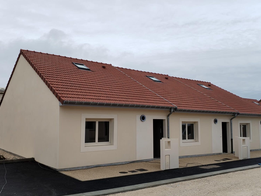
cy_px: 98
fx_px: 256
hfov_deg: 54.0
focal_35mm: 34
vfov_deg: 41.8
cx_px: 133
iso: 100
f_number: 1.8
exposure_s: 1/319
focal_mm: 4.75
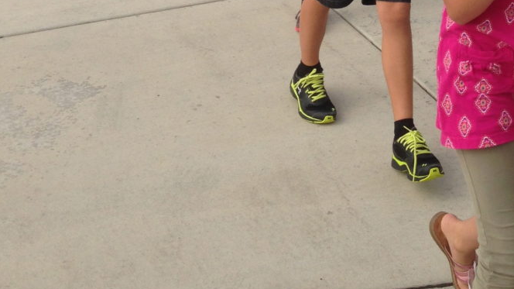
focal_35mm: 78
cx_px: 379
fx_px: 1063
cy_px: -197
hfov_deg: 26.9
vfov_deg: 14.1
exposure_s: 1/1043
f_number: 2.4
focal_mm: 4.12
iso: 50
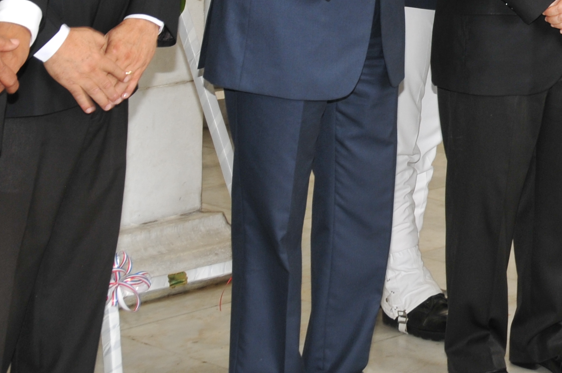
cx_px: 562
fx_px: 2176
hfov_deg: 14.5
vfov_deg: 9.6
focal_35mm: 140
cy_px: -156
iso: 200
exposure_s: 1/60
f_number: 8
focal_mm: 29
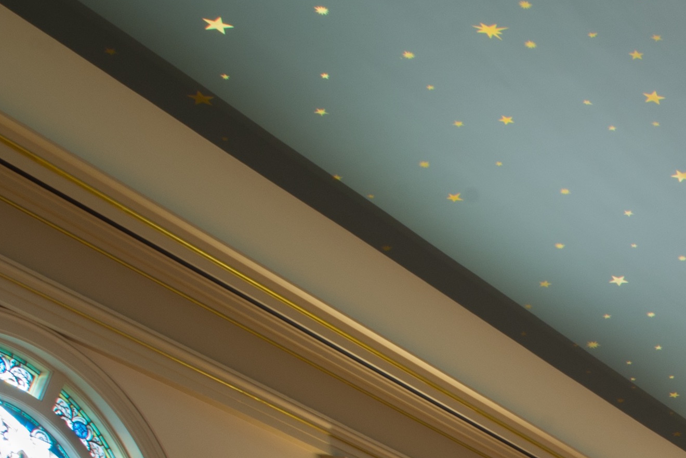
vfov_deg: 13.0
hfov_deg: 15.3
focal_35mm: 77
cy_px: 1123
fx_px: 1468
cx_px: 1624
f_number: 16
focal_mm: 14
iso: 100
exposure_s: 6
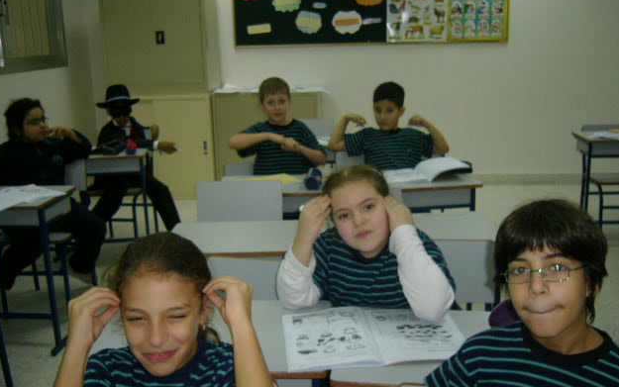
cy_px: 197
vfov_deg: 33.6
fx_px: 641
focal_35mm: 38
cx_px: 309
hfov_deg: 51.5
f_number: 2.8
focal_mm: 5.8
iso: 100
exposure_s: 1/60
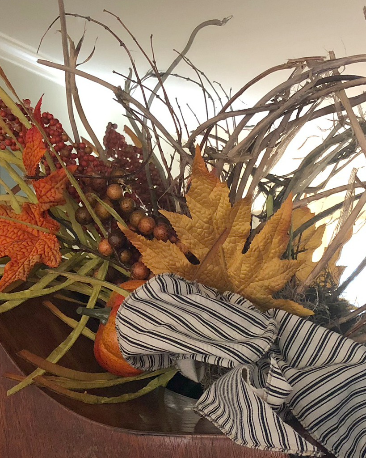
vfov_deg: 34.6
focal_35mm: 54
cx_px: 183
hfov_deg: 28.1
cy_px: 283
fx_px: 731
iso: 100
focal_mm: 3.99
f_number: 1.8
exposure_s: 1/15
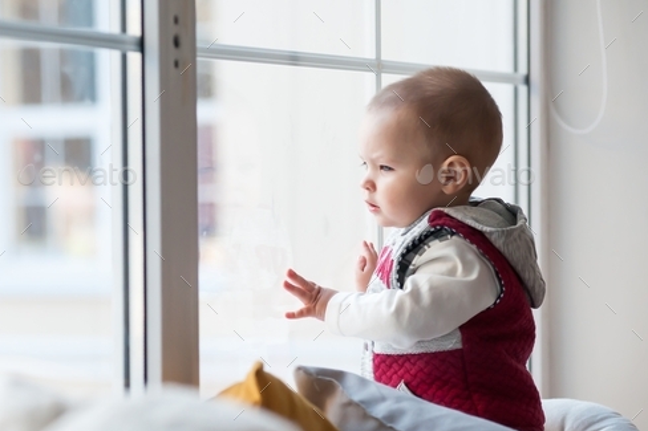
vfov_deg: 10.8
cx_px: 272
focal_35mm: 127
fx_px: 2285
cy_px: 237
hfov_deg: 16.1
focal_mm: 105
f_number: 4
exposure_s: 1/1250
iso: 800
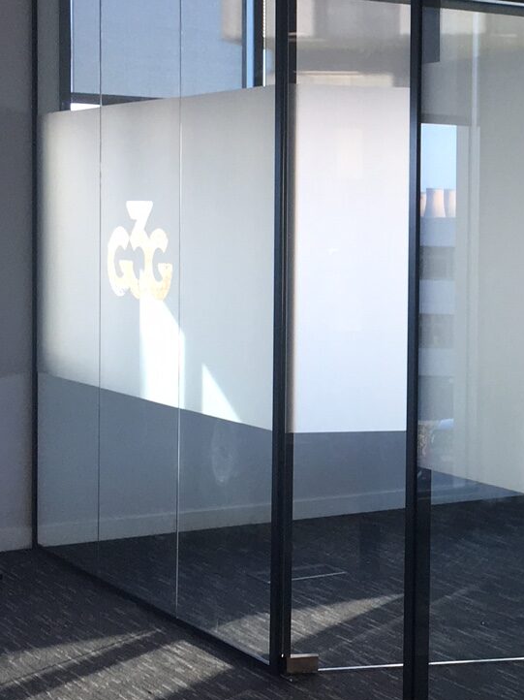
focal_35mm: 81
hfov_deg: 17.3
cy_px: 294
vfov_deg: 24.1
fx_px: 1636
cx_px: 639
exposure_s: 1/100
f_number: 2.2
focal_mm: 4.15
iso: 40
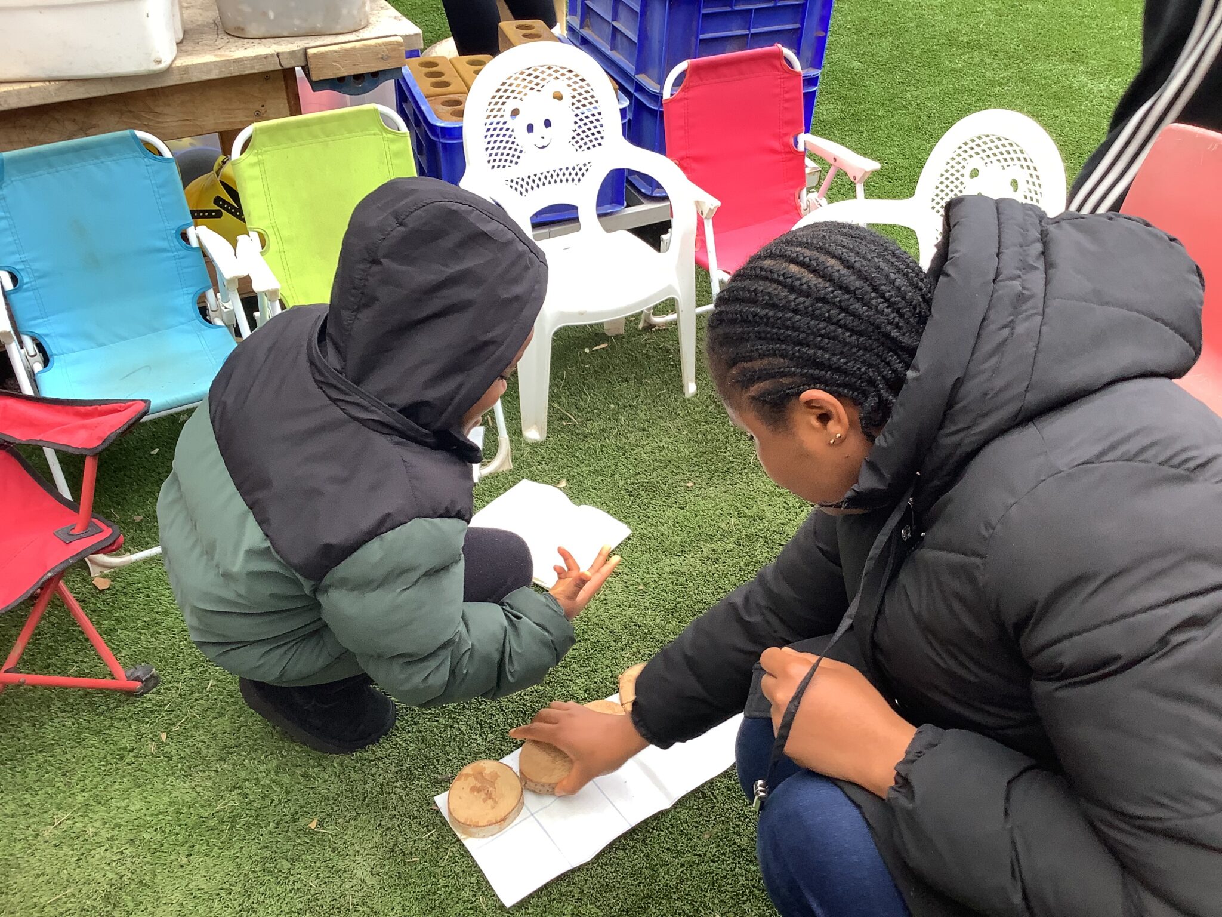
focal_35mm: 31
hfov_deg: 58.4
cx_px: 611
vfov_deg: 45.4
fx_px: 1094
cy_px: 458
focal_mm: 3.3
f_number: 2.4
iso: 64
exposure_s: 1/50
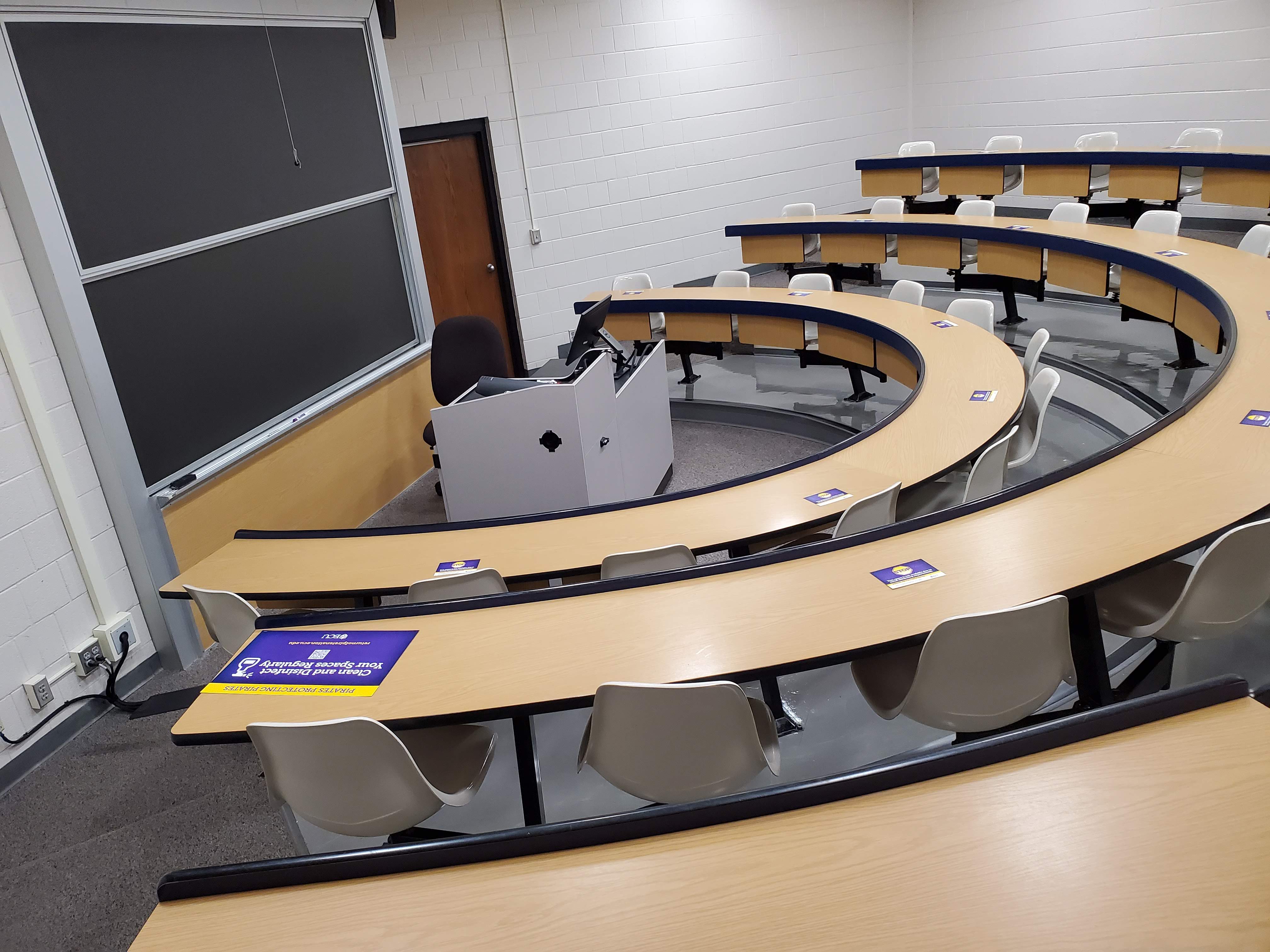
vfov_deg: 53.1
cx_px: 635
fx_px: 954
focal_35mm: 26
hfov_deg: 67.3
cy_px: 476
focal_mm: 4.3
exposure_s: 1/100
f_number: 2.4
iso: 320
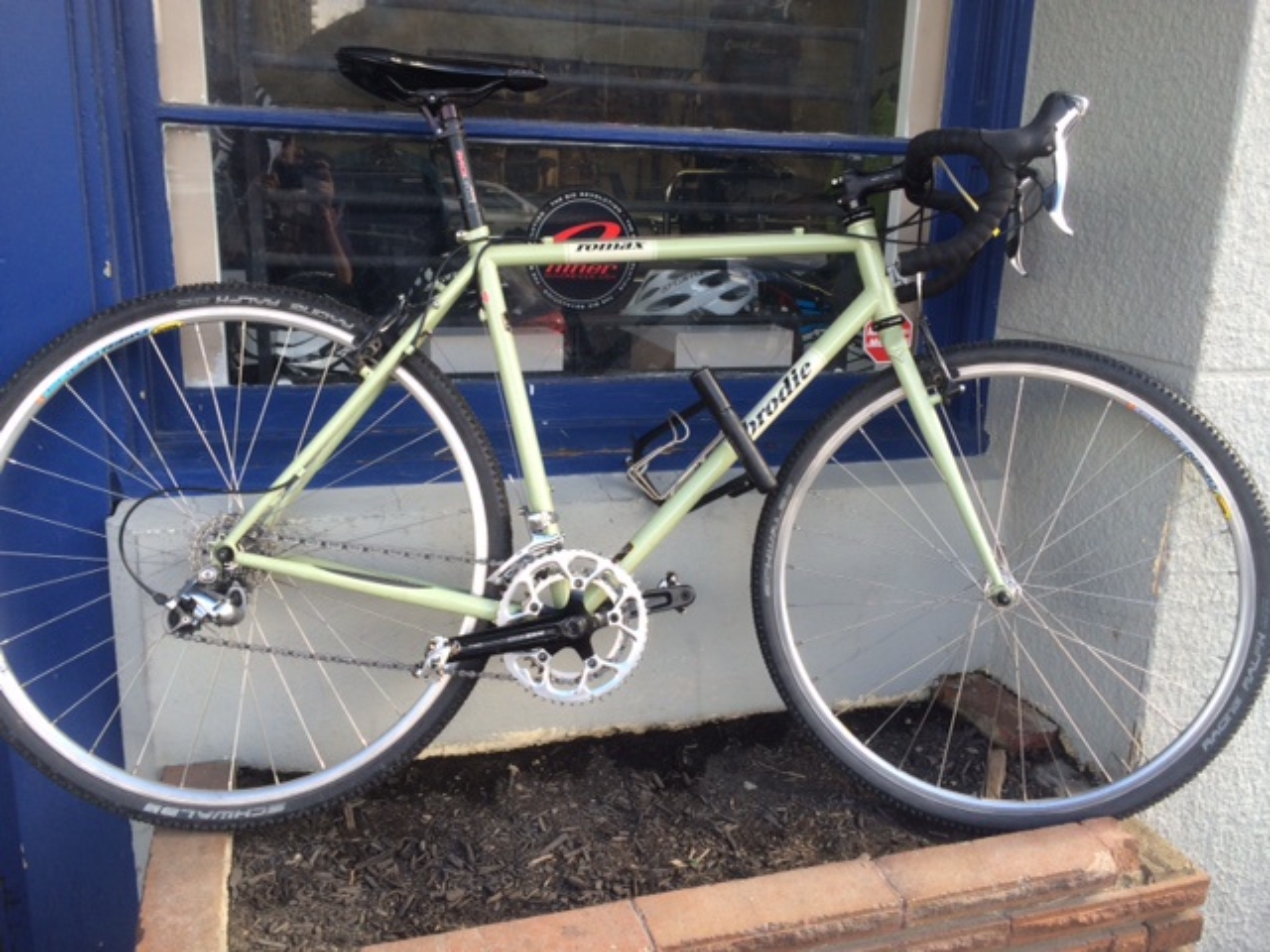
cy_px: 476
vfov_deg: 48.2
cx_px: 635
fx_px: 1064
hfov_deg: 61.7
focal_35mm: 29
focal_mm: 4.15
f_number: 2.2
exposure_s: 1/127
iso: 32
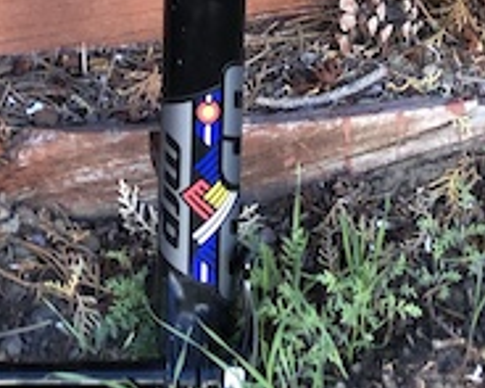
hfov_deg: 16.0
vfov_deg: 11.3
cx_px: 90
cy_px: -475
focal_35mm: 119
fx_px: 1707
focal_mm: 3.99
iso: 50
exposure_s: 1/120
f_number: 1.8
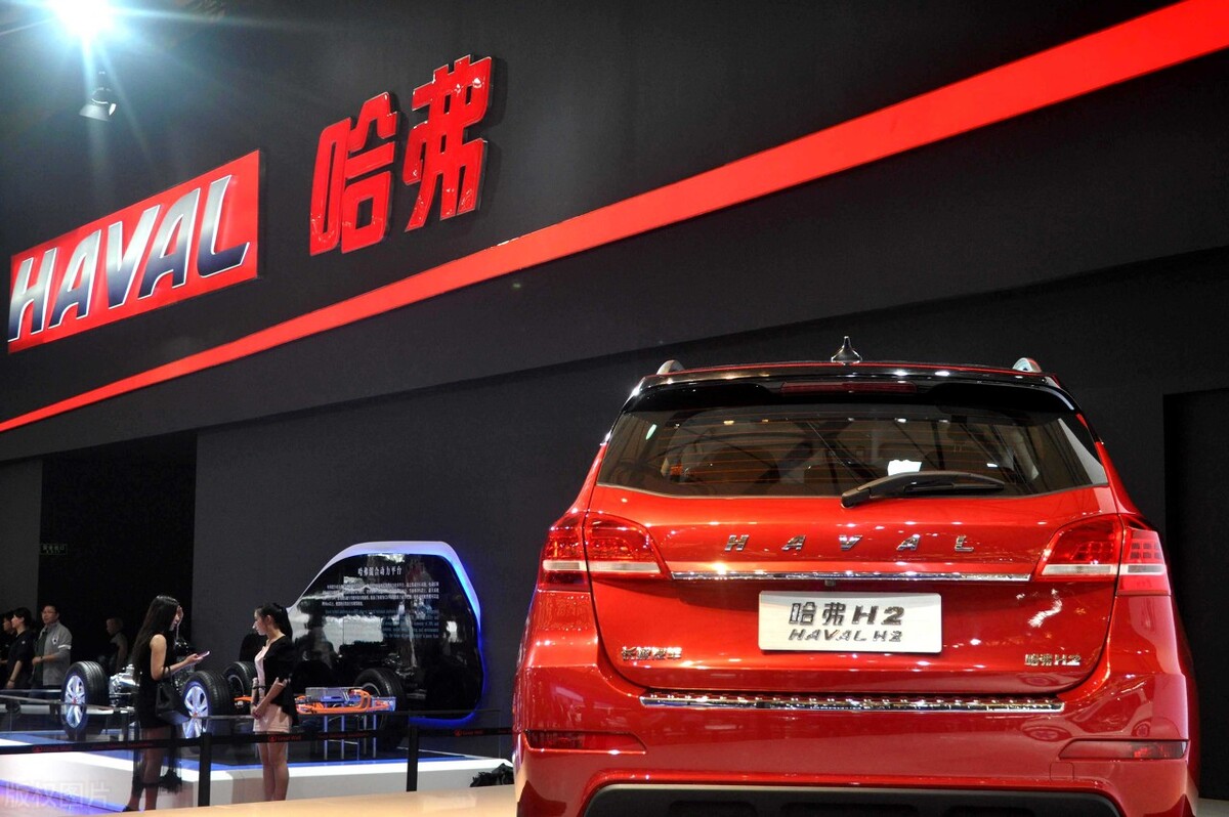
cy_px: 408
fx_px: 1944
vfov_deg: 23.7
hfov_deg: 35.1
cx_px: 614
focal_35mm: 57
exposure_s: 1/100
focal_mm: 38
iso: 800
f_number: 5
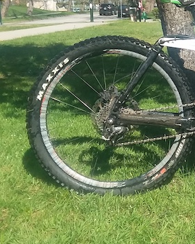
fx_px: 468
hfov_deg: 21.5
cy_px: 50
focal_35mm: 65
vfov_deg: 28.5
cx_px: 245
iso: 40
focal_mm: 2.47
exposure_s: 1/814
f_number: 1.9
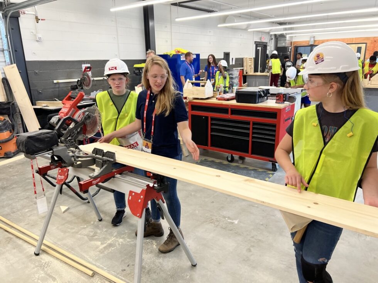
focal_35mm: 26
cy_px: 142
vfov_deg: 53.1
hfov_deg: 67.3
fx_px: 284
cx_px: 189
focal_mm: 5.7
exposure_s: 1/120
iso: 80
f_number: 1.5
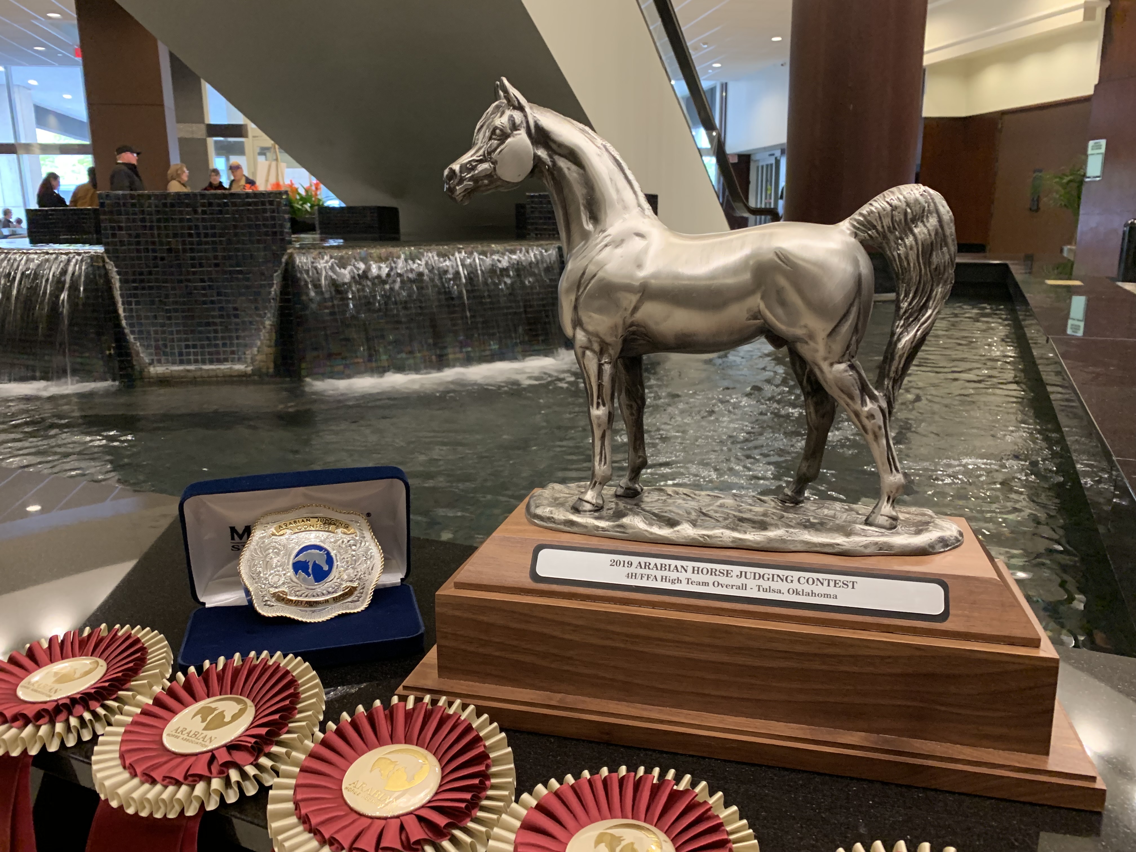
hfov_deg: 67.3
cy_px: 426
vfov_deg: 53.1
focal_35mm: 26
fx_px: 853
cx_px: 568
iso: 320
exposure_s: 1/40
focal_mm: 4.25
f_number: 1.8
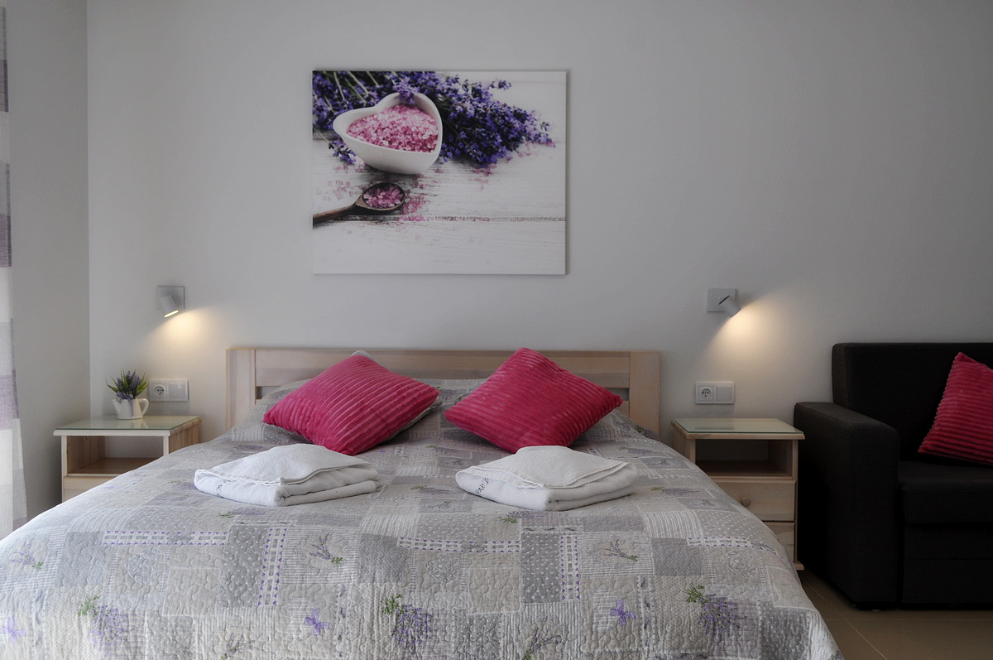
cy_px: 330
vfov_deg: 36.8
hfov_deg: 53.2
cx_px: 496
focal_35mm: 36
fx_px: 992
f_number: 6.3
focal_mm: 24
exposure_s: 1/160
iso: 200
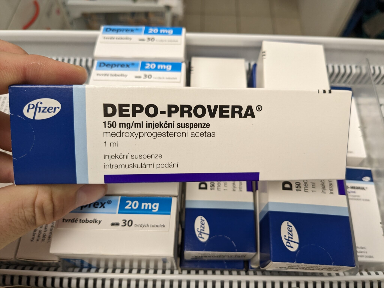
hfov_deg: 65.3
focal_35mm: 27
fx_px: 300
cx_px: 192
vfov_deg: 51.4
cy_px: 144
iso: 80
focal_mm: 4.4
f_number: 1.7
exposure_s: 1/100
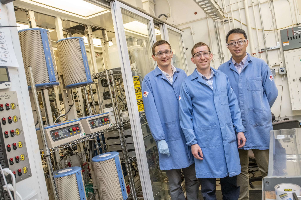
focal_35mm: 31
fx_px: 259
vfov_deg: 42.3
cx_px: 150
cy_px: 100
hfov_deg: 60.3
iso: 2000
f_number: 8
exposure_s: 1/125
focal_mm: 31
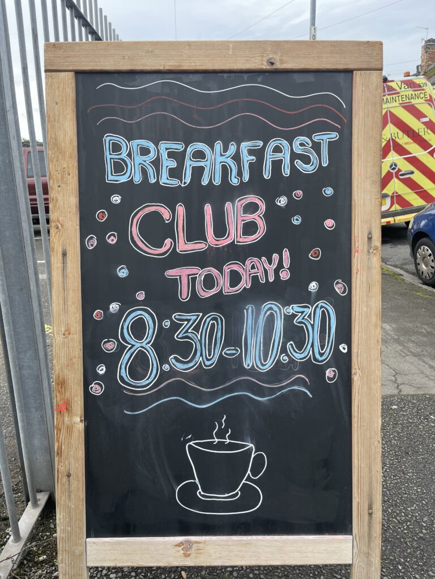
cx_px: 218
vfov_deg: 67.3
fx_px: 436
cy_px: 290
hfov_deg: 53.1
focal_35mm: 26
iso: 32
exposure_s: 1/602
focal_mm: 5.1
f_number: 1.6
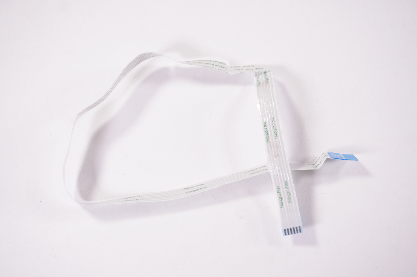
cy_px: 138
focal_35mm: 57
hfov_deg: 35.1
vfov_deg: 23.7
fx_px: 660
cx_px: 208
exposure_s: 1/125
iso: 250
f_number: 5.6
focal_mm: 38
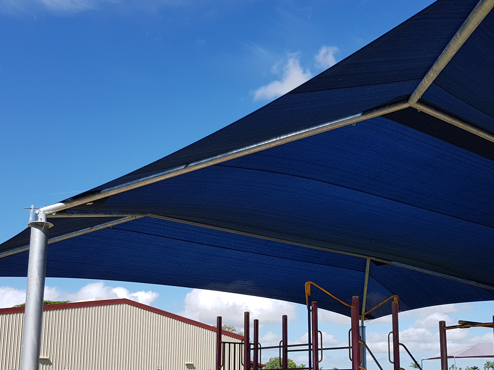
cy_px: 269
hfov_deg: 43.7
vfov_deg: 33.1
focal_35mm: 43
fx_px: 614
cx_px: 286
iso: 40
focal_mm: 4.2
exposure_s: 1/2012
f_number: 1.7
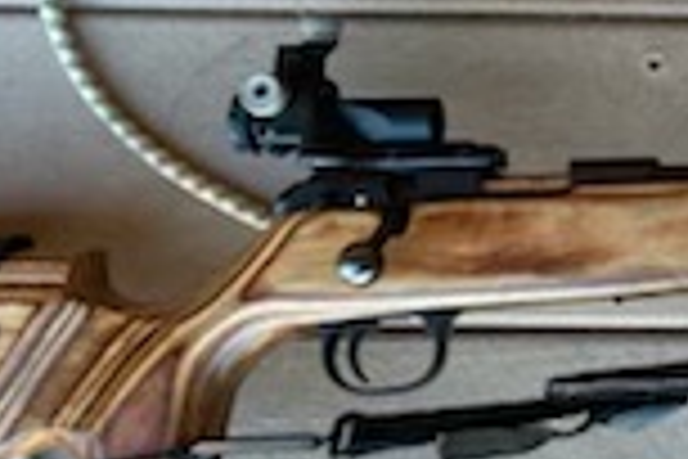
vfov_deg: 11.2
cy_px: 36
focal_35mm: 122
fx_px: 2331
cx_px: 931
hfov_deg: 15.8
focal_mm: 3.99
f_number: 1.8
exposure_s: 1/95
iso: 80
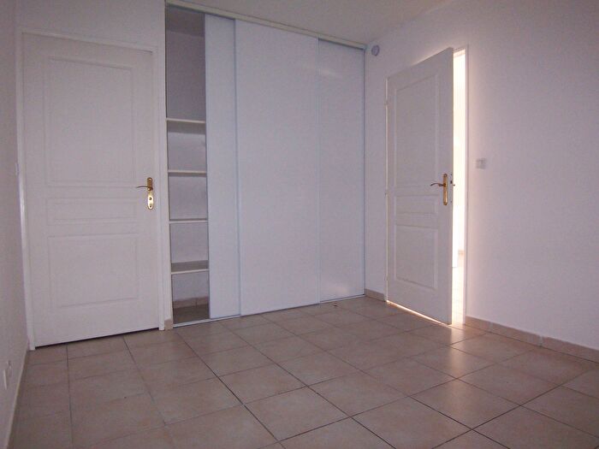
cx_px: 300
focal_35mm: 23
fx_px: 398
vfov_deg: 58.9
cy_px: 224
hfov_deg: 73.9
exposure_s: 1/30
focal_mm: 3.8
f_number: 2.8
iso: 200
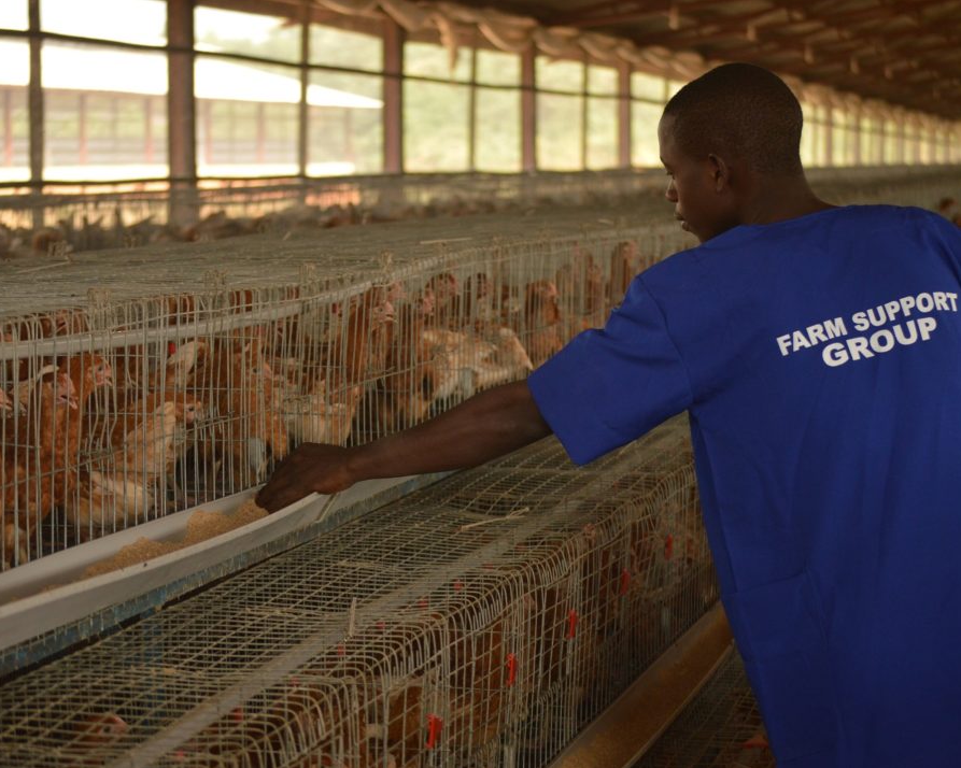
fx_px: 2661
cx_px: 523
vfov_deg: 16.4
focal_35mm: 94
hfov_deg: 20.5
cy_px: 385
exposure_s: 1/320
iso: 500
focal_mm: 55
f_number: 4.5
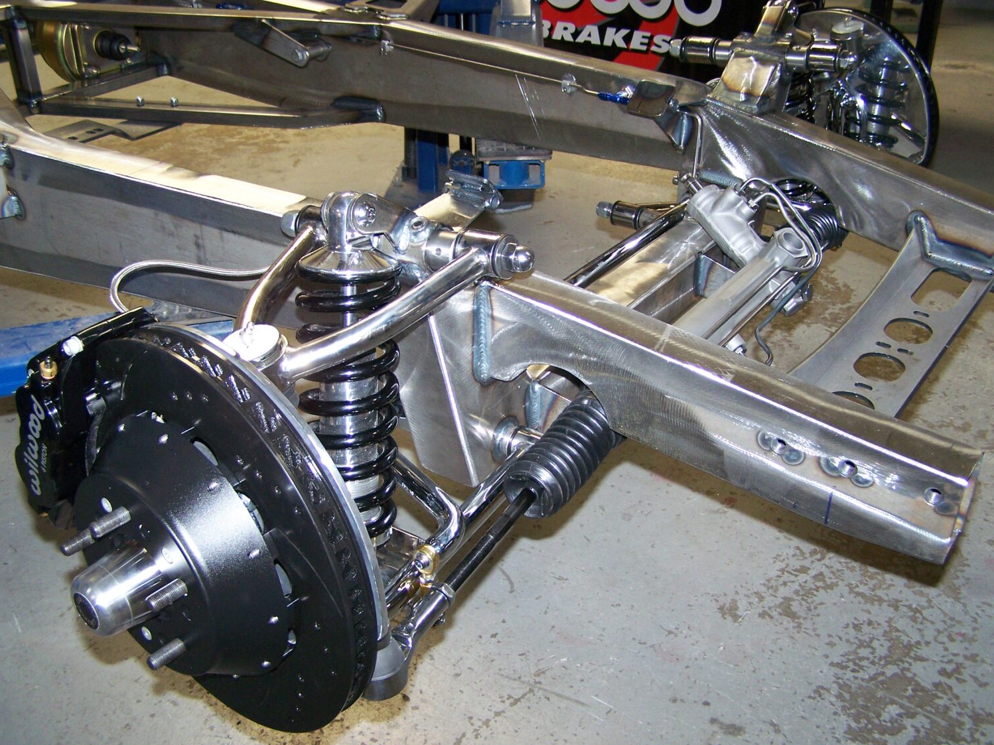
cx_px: 496
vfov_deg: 36.8
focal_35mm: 39
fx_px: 1120
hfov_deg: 47.9
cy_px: 373
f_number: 2.8
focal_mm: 6.3
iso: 160
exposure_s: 1/60
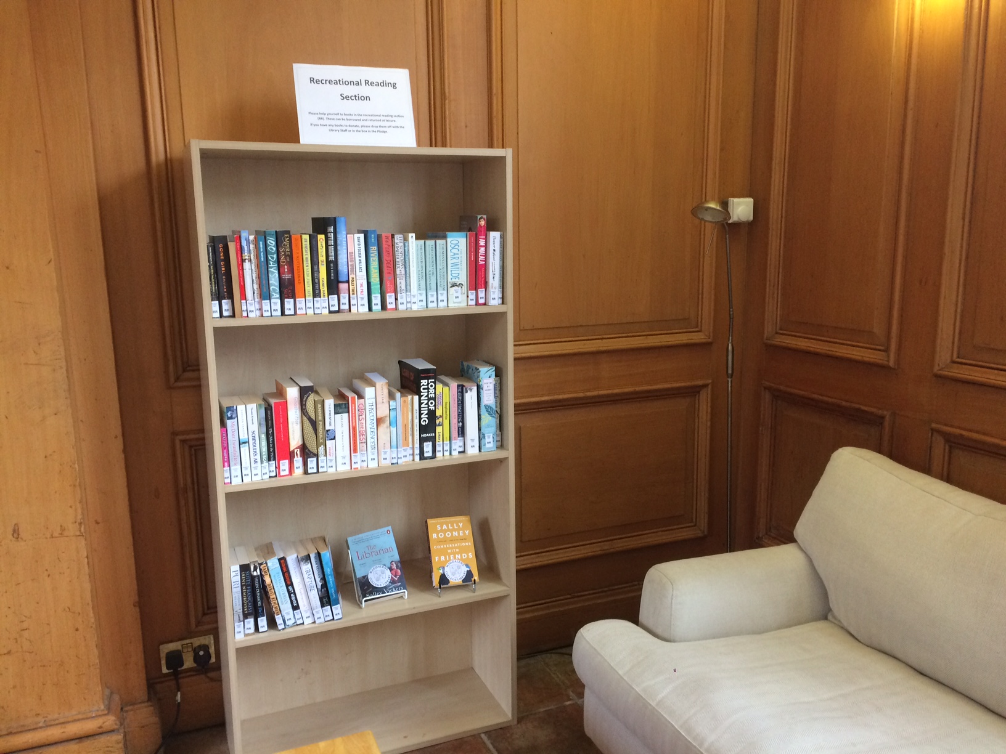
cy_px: 377
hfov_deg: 61.7
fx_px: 843
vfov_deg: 48.2
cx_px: 503
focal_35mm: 29
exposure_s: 1/33
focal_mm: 4.15
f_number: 2.2
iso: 200
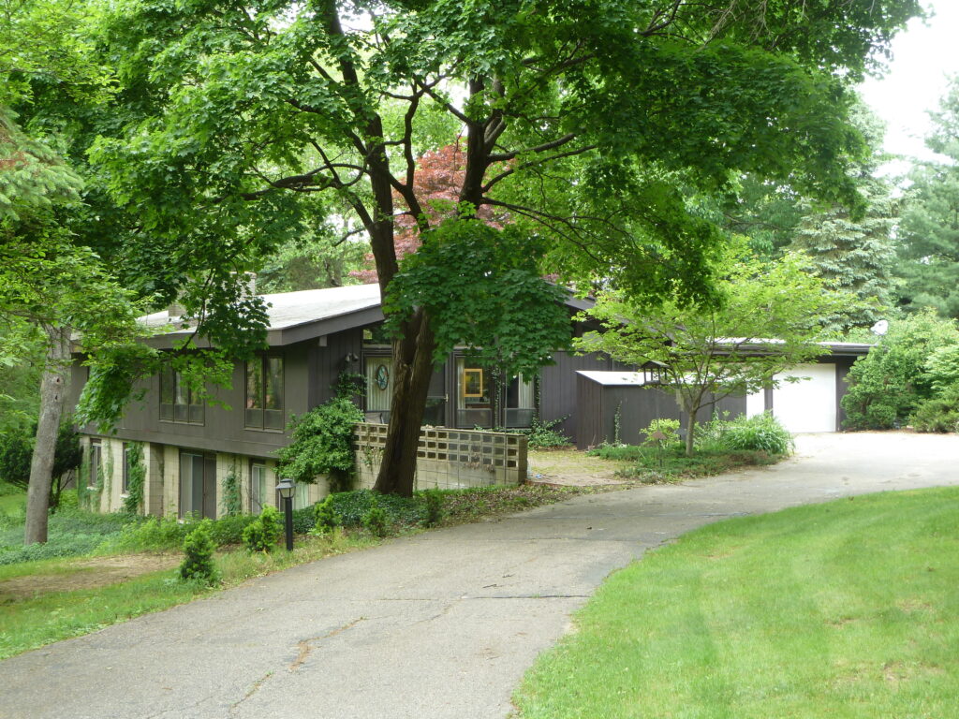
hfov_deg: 36.8
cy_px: 360
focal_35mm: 52
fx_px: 1441
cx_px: 480
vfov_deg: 28.0
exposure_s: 1/40
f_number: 3.8
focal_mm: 8.5
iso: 80
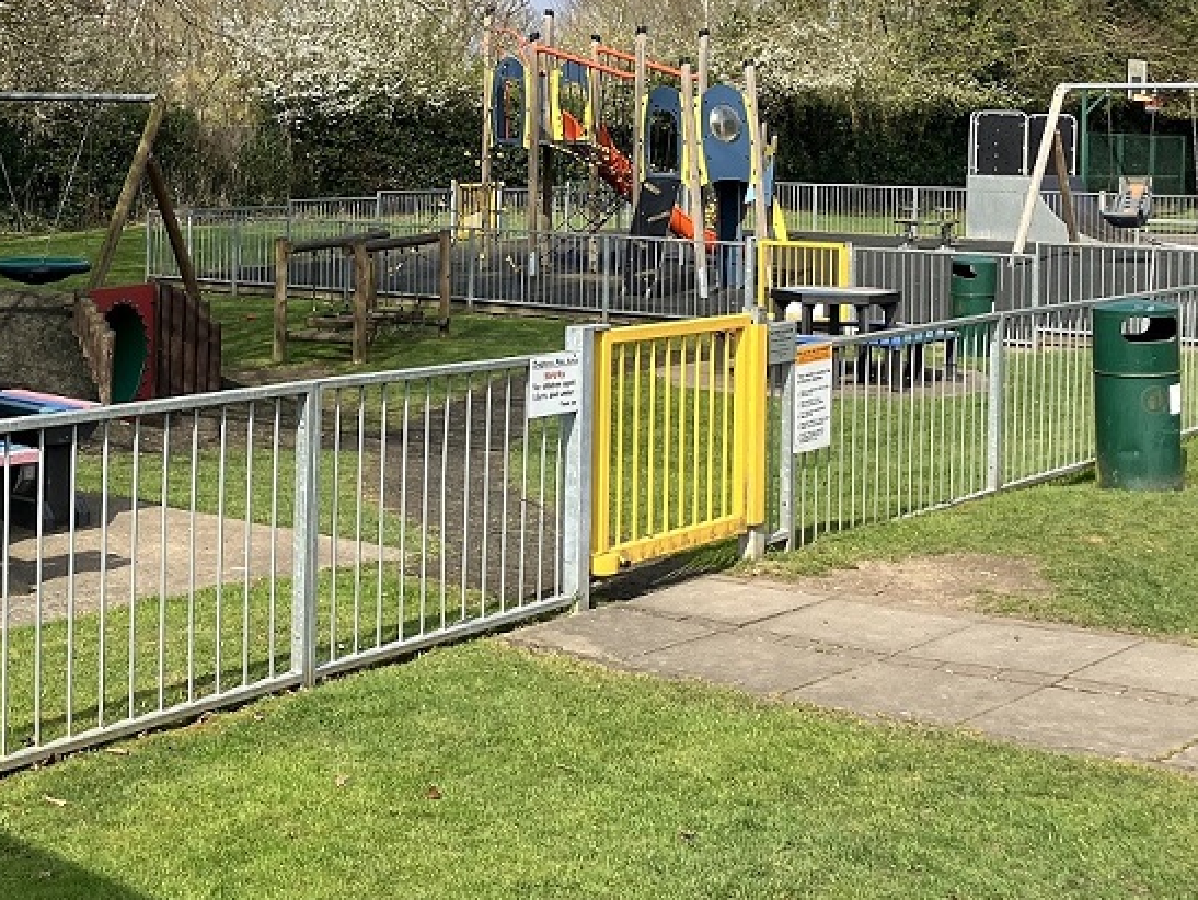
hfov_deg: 33.2
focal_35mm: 58
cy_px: 189
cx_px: 517
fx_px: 2009
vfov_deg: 24.9
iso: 32
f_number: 1.8
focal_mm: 3.99
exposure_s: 1/1517
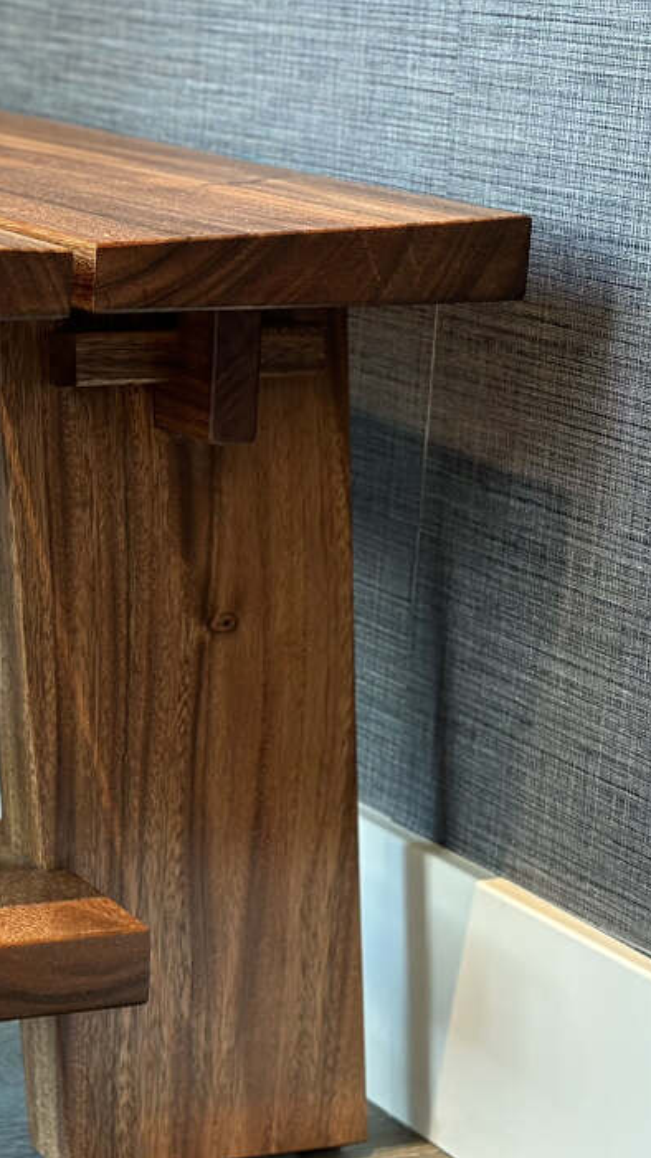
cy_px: 576
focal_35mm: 100
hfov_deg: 11.7
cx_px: -231
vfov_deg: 21.4
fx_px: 3071
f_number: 1.78
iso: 320
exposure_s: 1/40
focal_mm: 6.86
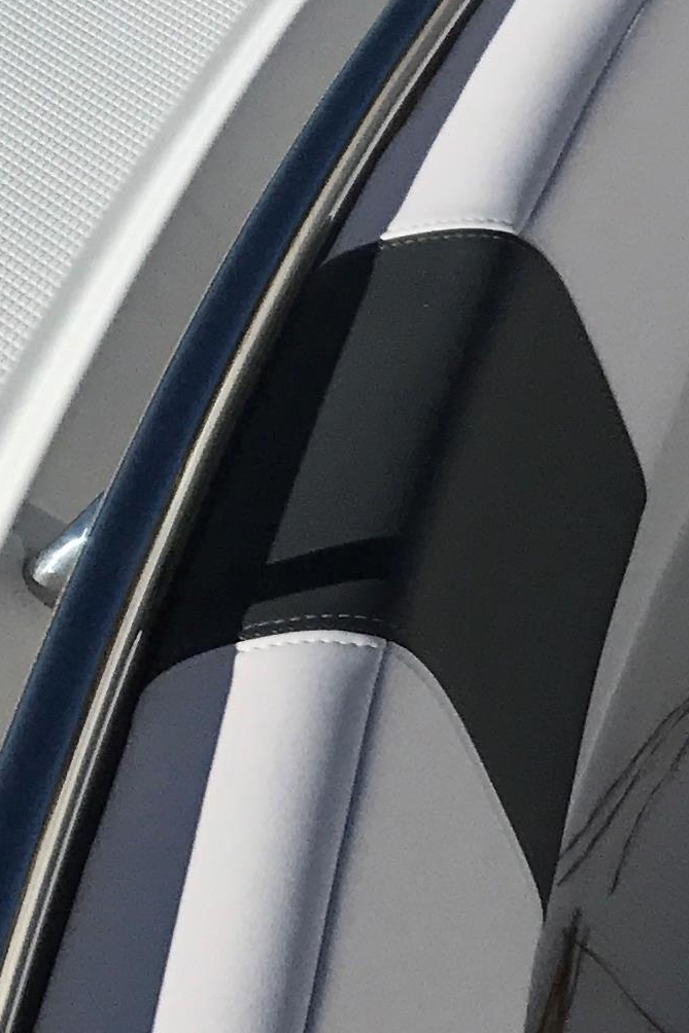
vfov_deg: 17.4
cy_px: 770
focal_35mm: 117
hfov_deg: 9.7
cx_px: 1866
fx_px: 3360
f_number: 1.8
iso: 25
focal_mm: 3.99
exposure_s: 1/9615
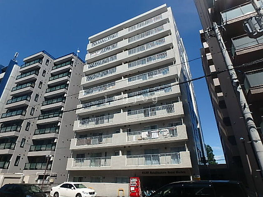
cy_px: 98
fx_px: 160
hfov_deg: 79.0
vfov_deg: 63.4
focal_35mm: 21
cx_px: 132
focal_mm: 3.7
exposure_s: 1/500
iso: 125
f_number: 6
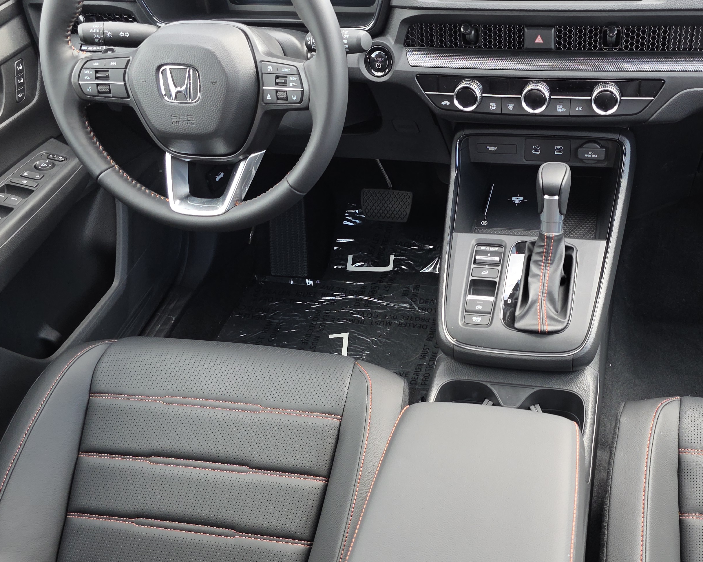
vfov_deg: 40.1
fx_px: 770
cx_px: 457
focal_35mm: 37
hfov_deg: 48.4
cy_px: 286
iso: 80
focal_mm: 6.3
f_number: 1.7
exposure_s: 1/180
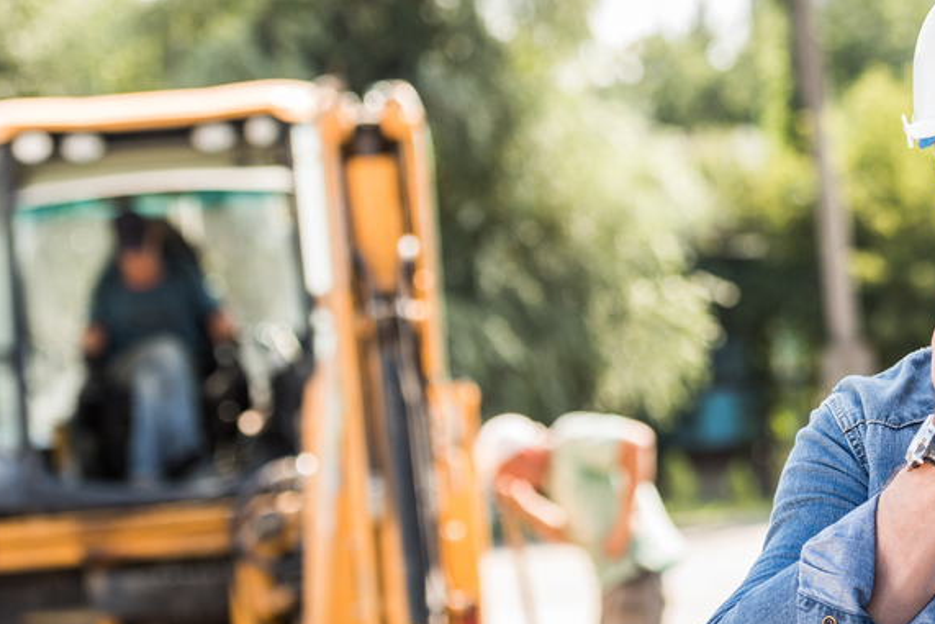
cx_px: 730
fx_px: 3819
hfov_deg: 13.9
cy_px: 275
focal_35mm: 147
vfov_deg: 9.3
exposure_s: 1/320
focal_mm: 70
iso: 125
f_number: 3.2
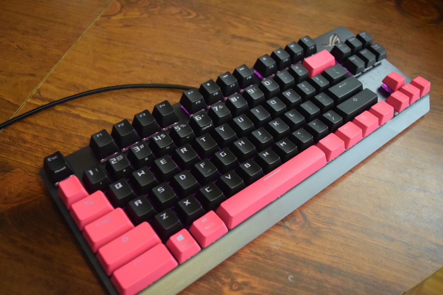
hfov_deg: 55.1
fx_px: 425
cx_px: 222
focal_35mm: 34
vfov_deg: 38.4
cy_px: 148
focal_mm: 23
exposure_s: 1/60
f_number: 3.8
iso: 4000
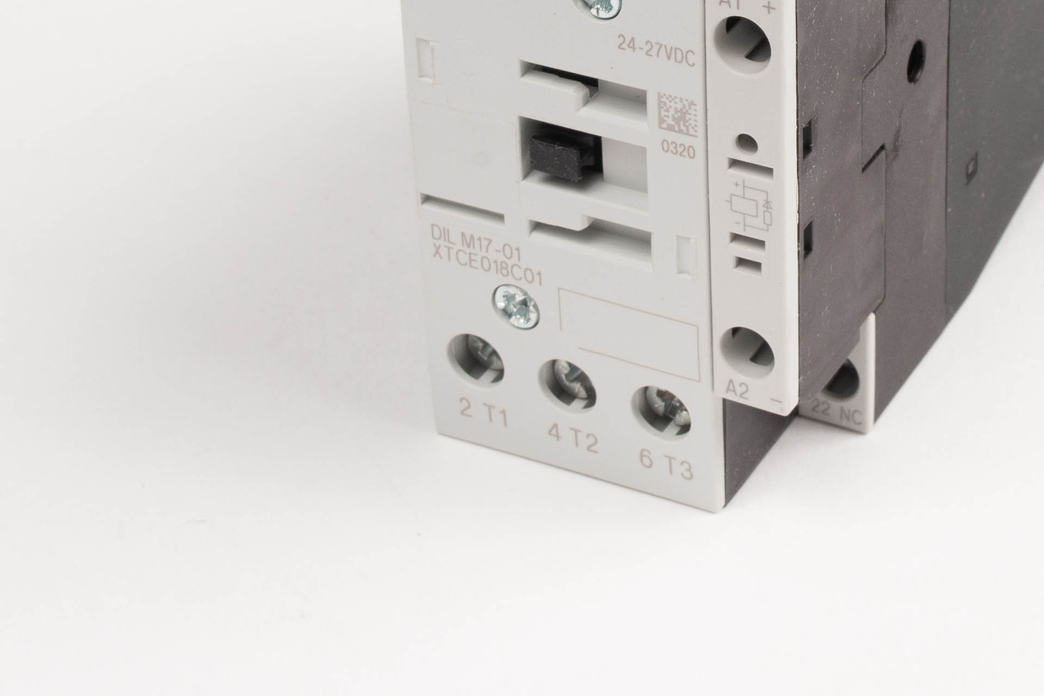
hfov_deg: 17.4
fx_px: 3396
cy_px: -36
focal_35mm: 117
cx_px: 753
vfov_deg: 11.6
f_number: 13
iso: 200
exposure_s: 1/80
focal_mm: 35
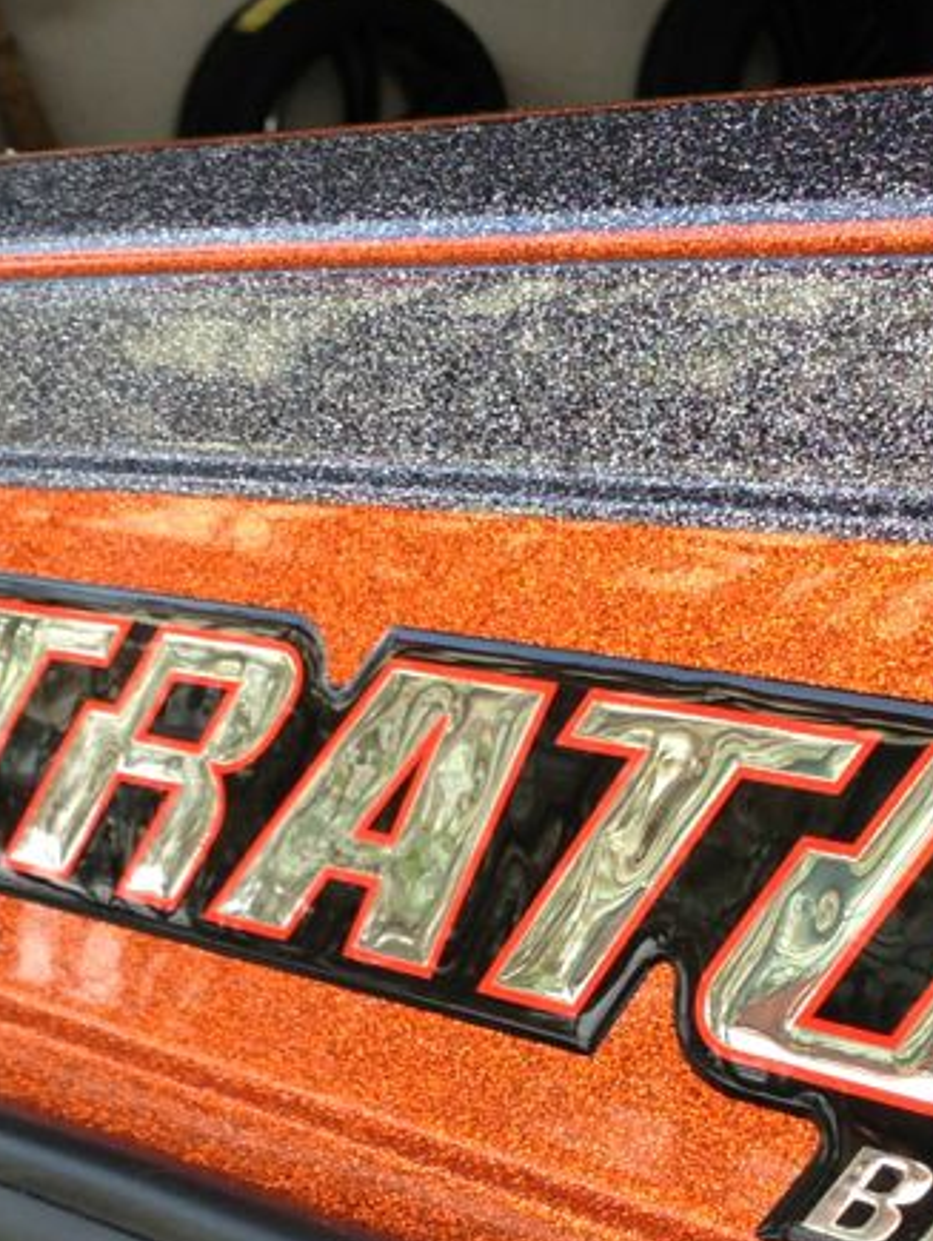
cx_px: 519
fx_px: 3481
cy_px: 1081
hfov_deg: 15.3
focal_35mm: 97
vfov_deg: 19.9
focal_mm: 4.13
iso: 50
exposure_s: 1/120
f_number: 2.4
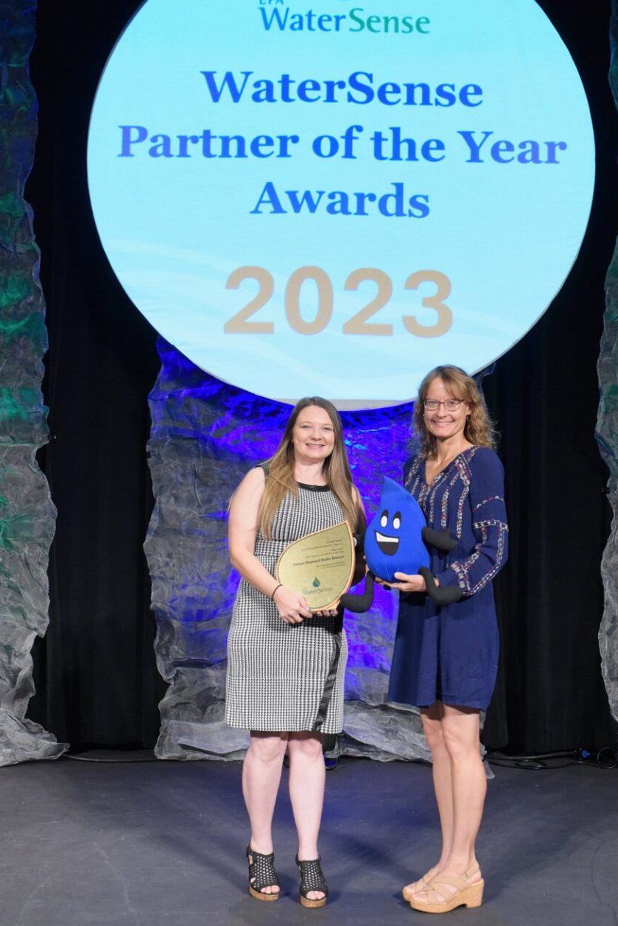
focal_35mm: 55
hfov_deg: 24.6
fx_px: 1415
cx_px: 361
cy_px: 412
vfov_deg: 36.2
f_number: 5.6
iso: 3200
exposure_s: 1/125
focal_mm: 45
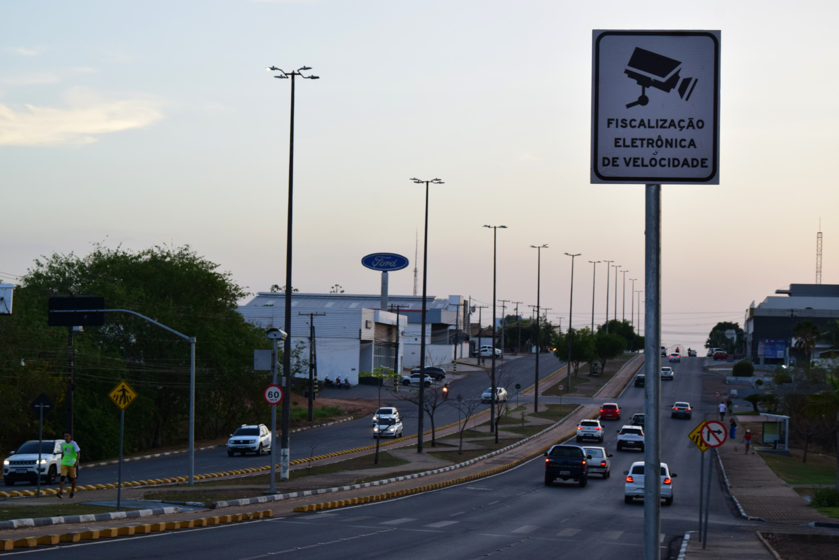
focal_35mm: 78
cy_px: 280
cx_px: 420
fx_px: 1818
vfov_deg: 17.5
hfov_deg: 26.0
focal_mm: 52
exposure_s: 1/80
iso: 500
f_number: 11
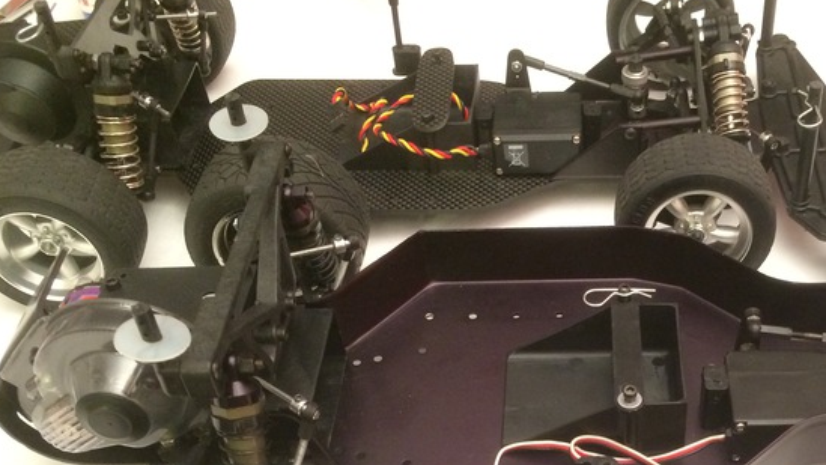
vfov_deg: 25.1
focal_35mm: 46
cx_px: 591
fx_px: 1008
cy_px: 432
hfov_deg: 43.5
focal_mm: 4.15
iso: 320
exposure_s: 1/20
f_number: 2.2
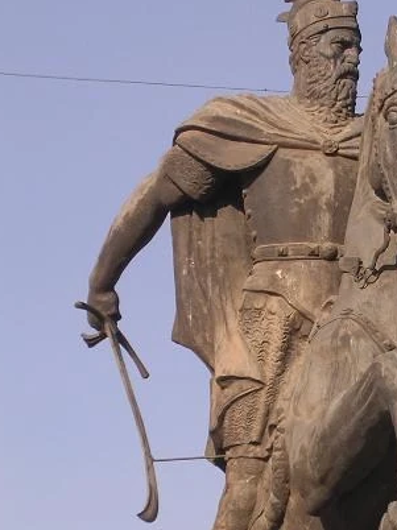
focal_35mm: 229
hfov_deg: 6.5
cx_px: 315
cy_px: 394
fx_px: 3505
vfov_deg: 8.6
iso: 100
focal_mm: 17.4
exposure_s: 1/315
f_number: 4.9
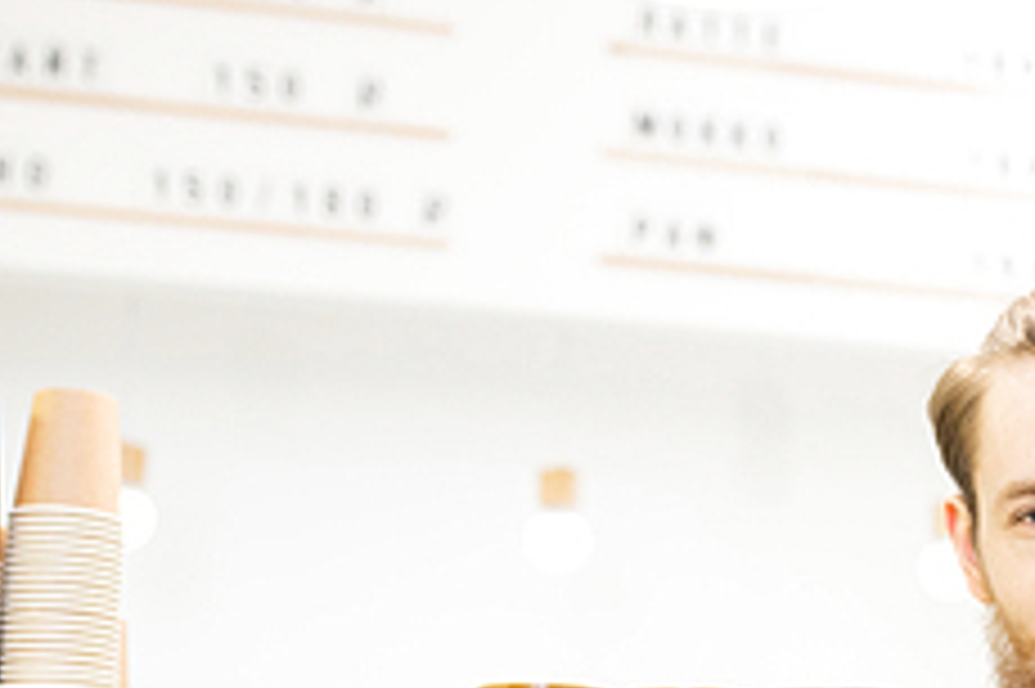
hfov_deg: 26.3
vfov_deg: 17.5
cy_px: 690
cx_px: 801
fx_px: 2183
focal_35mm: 76
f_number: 2.5
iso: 800
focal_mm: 35
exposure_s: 1/160
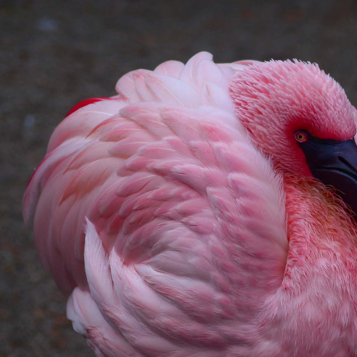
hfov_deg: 2.5
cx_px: 226
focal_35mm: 709
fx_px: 8273
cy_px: 178
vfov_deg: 2.5
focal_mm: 108
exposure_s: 1/125
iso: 200
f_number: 3.5
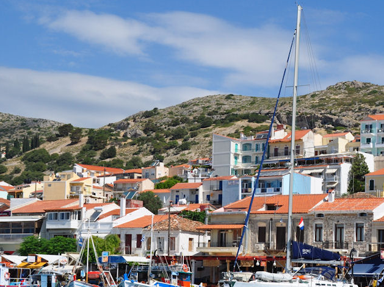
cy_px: 205
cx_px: 331
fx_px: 976
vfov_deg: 16.7
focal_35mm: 88
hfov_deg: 21.9
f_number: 11
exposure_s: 1/400
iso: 200
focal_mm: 32
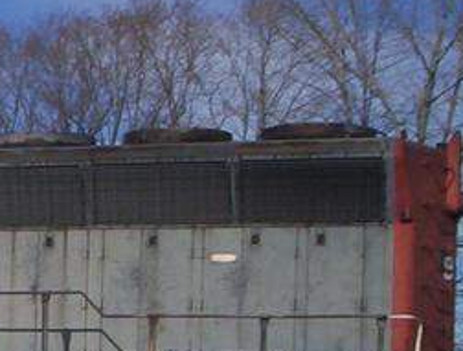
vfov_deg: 11.4
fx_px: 1719
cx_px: -219
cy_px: 454
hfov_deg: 14.4
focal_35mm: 128
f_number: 4.5
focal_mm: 4.99
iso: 100
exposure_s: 1/1949
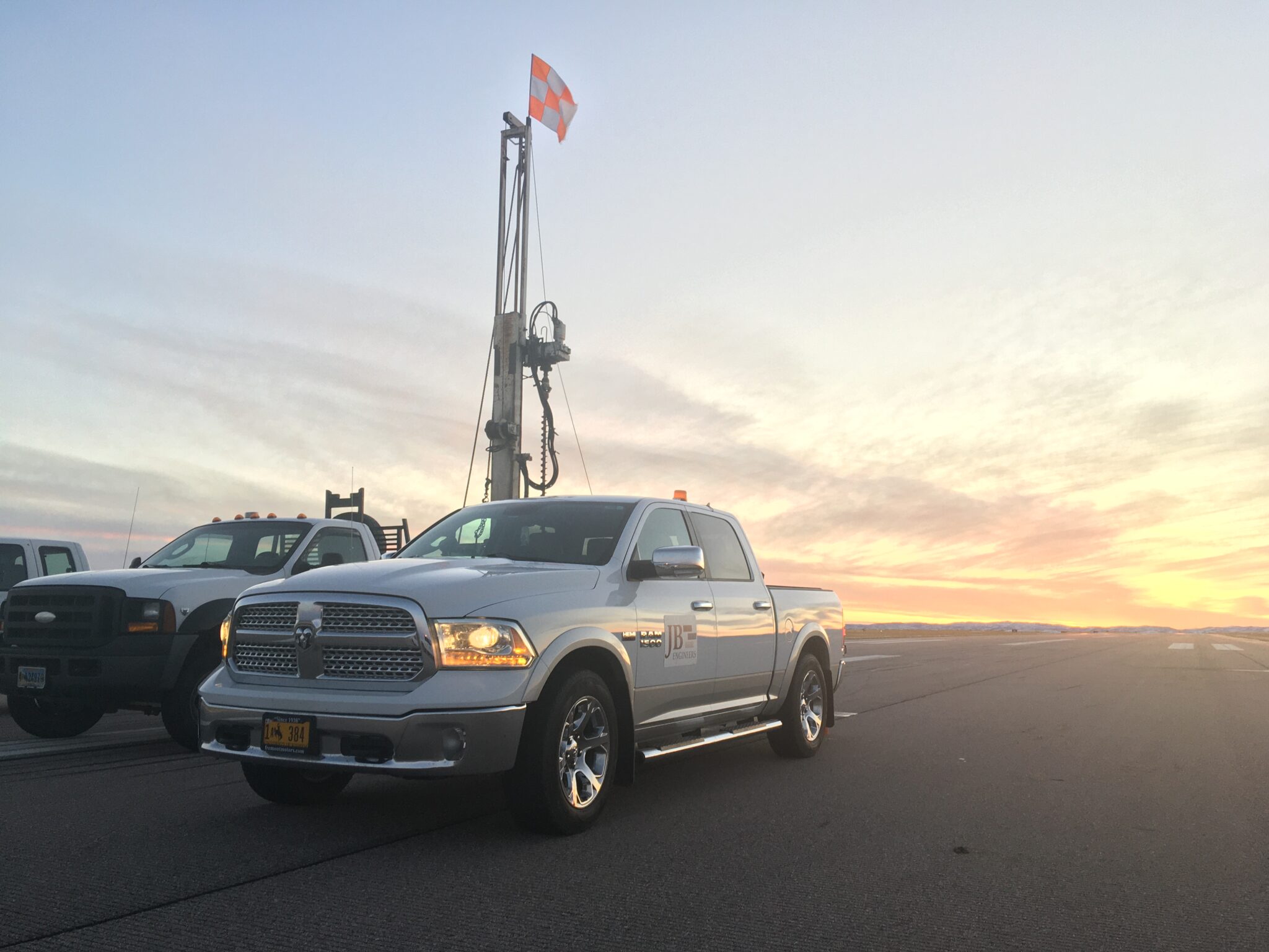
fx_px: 1063
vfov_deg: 48.2
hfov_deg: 61.7
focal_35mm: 29
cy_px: 476
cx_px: 634
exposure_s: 1/40
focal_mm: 4.15
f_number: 2.2
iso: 25
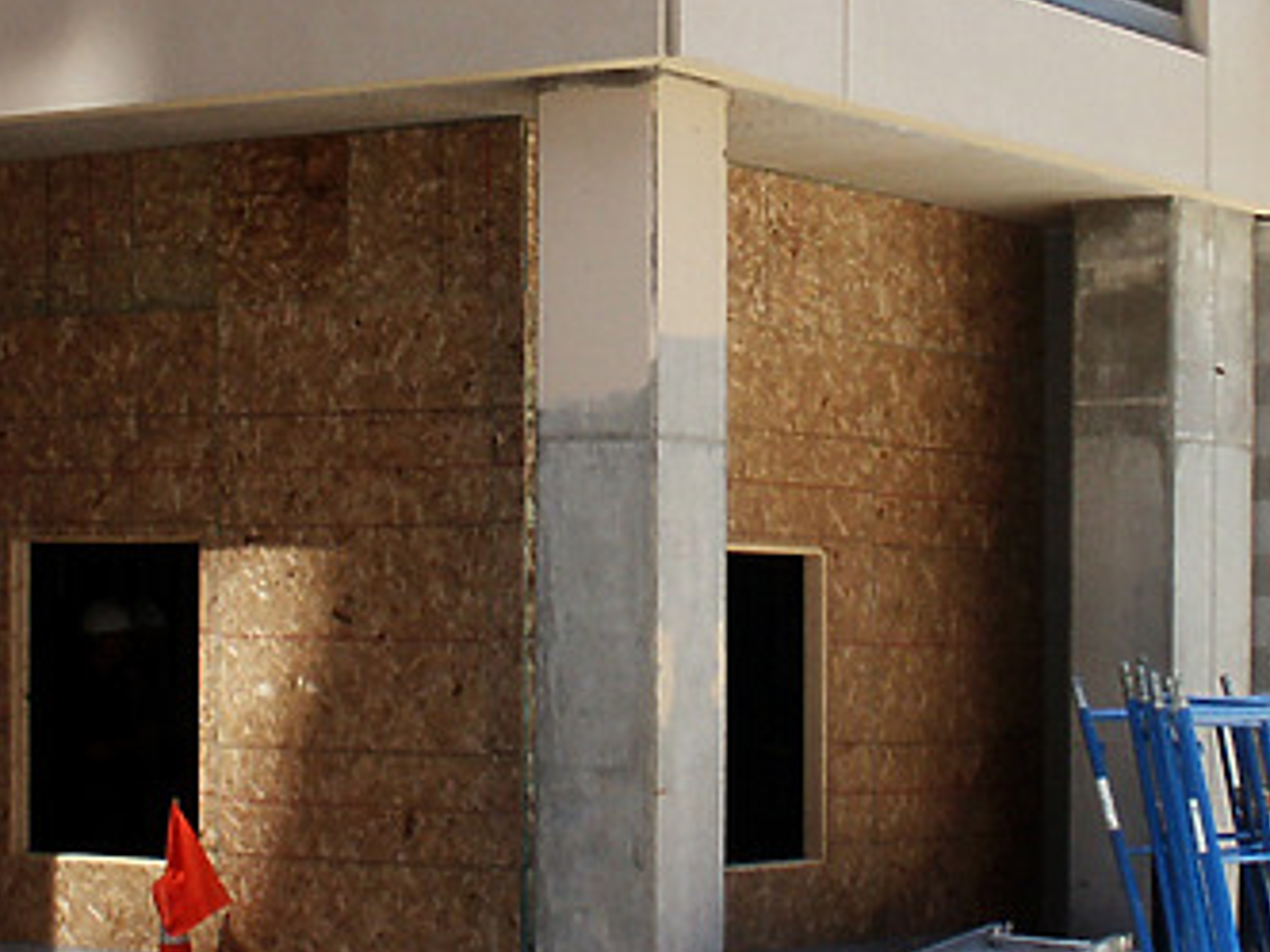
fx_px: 3485
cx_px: 428
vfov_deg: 15.3
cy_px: 52
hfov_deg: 20.6
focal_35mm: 95
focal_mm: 7.19
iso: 64
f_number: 6.7
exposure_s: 1/60
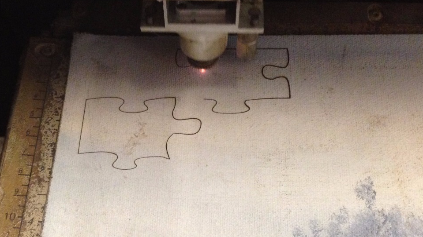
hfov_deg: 38.4
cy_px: 138
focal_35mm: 54
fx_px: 606
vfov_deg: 22.2
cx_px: 171
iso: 400
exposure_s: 1/17
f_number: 2.4
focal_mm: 4.12
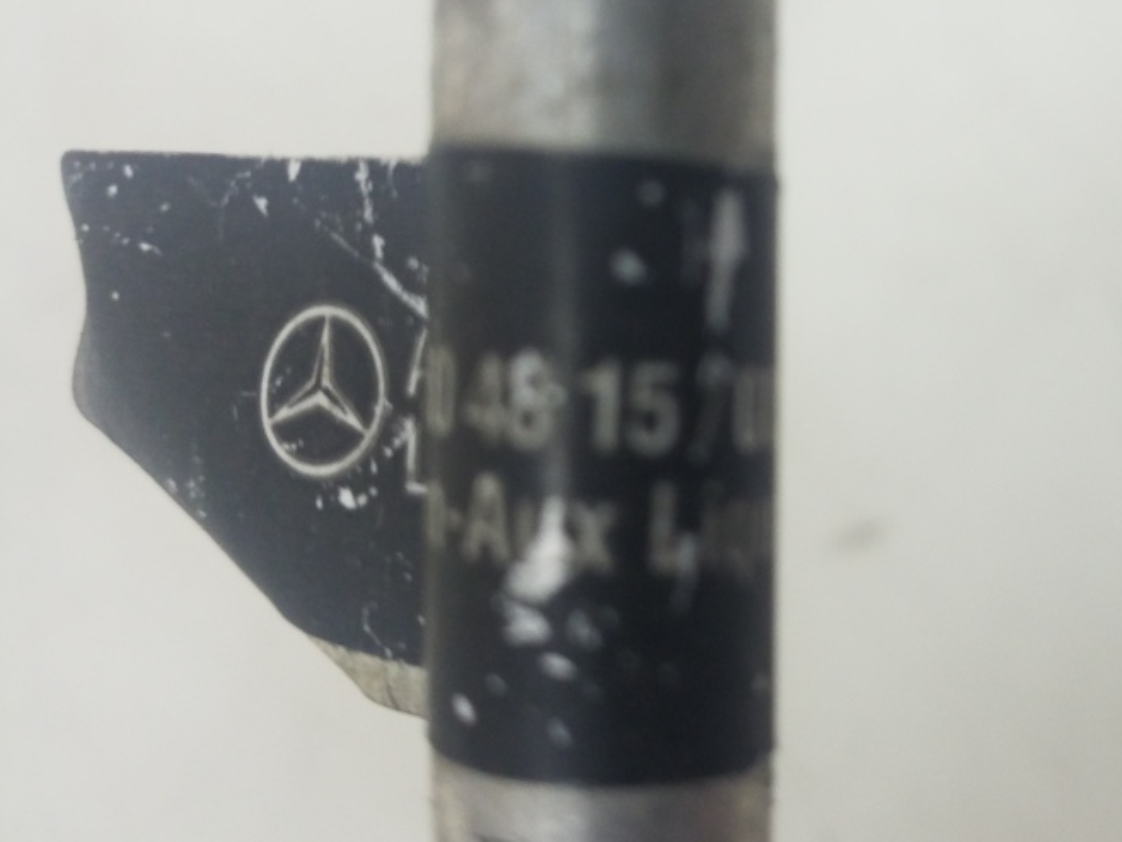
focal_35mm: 42
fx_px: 1362
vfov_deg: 34.2
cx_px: 870
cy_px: 327
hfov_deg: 43.1
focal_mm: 3.6
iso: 125
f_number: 1.9
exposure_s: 1/50
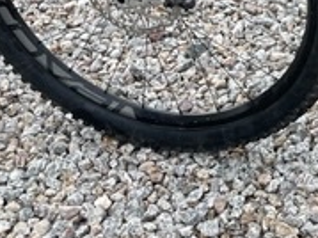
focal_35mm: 93
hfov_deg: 18.0
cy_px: -119
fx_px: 854
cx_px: 521
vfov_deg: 14.8
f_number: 1.6
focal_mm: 4.2
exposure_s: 1/807
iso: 32
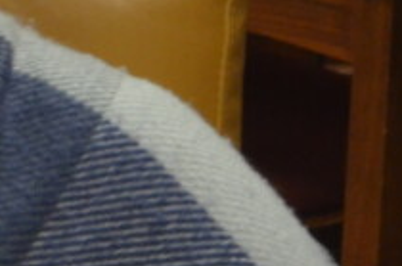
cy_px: 238
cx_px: -170
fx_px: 4401
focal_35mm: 395
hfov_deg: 5.2
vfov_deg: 3.5
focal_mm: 46
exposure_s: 1/20
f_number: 8
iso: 1600
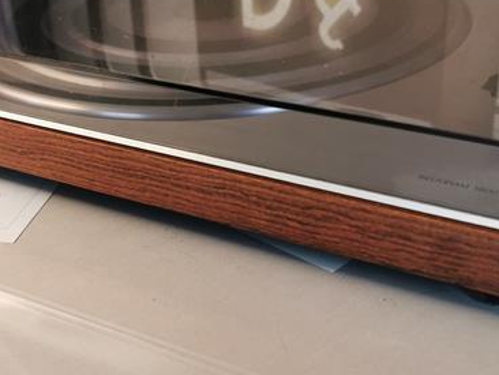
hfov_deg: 32.7
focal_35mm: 59
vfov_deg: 24.8
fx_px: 851
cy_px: 173
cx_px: 239
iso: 200
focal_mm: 5.56
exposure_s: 1/50
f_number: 1.6
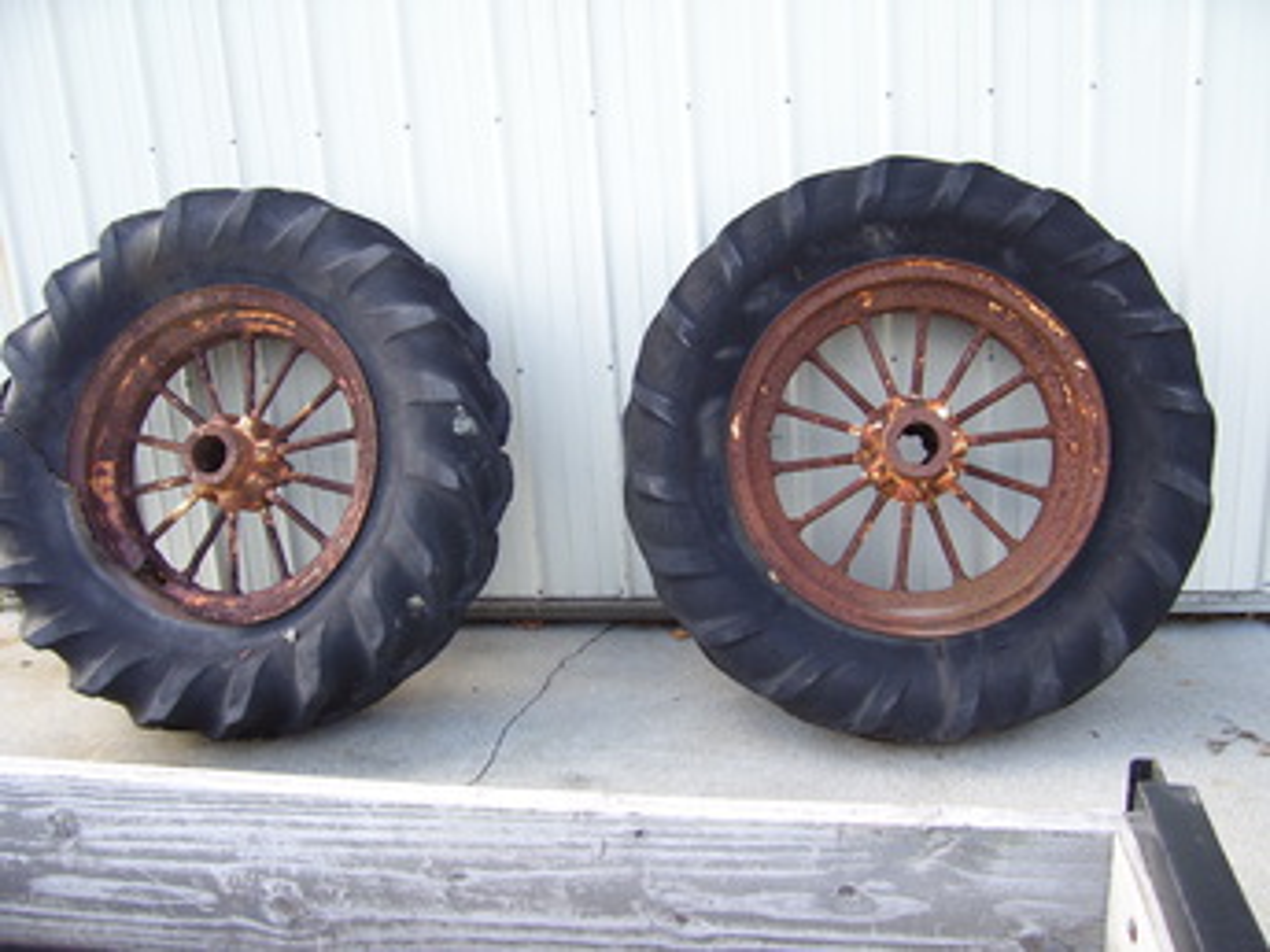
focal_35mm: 34
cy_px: 476
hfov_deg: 54.0
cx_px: 635
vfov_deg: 41.8
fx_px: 1247
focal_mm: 5.6
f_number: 2.7
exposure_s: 1/90
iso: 80
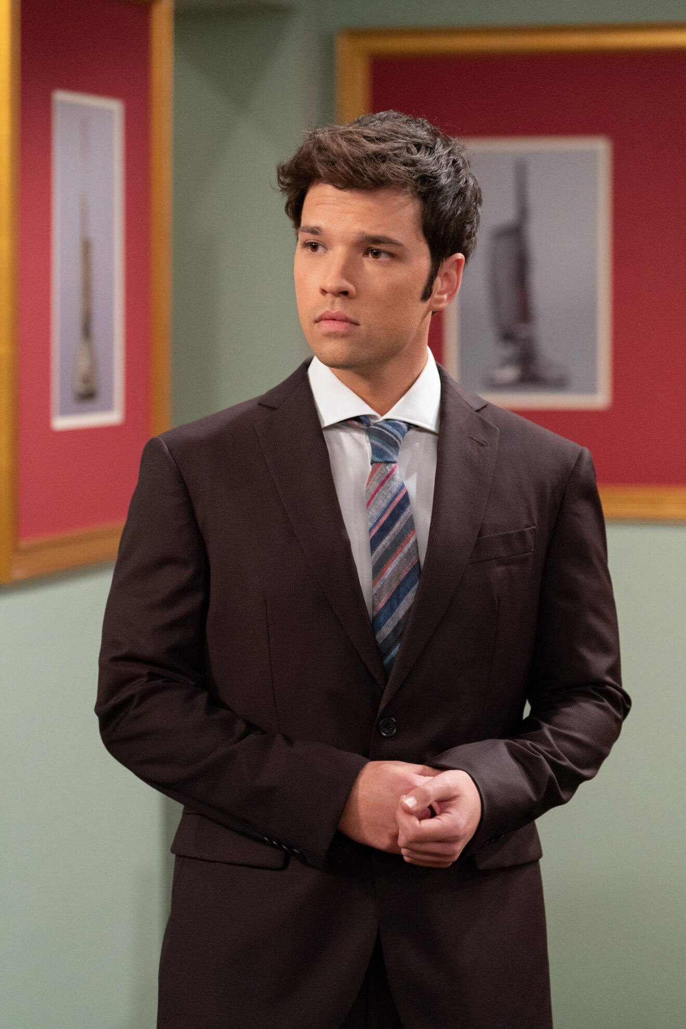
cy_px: 514
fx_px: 3258
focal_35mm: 114
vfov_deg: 17.9
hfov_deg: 12.0
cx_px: 343
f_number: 3.2
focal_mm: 114
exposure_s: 1/200
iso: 8000
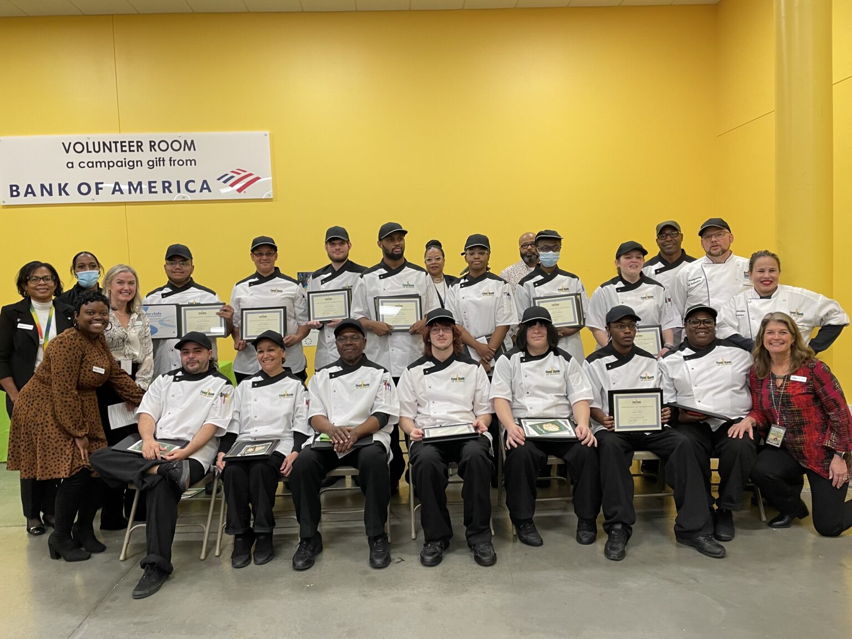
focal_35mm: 26
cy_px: 320
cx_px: 426
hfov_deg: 67.3
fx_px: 640
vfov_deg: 53.1
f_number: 1.6
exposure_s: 1/60
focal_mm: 4.2
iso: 80
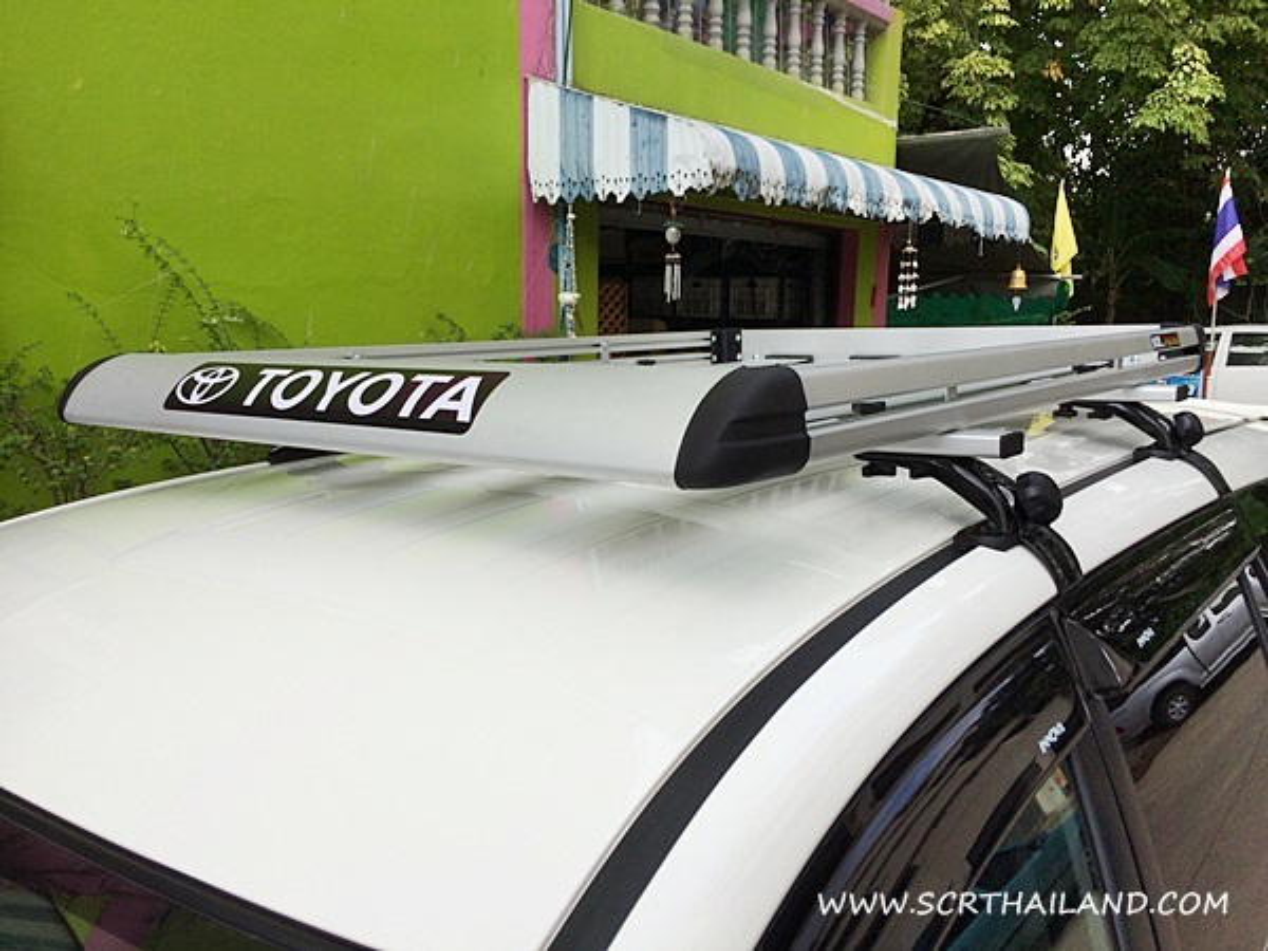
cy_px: 476
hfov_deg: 60.0
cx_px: 634
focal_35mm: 30
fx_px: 1099
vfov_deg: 46.8
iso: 32
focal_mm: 4.12
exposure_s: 1/977
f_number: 2.2
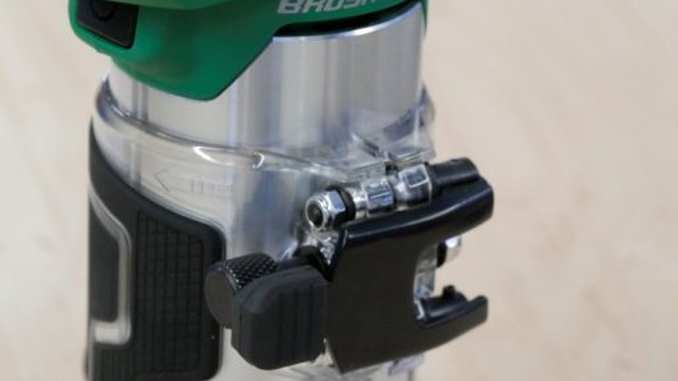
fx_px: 3523
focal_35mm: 196
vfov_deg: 6.2
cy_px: 262
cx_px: 406
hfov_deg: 11.0
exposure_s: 1/160
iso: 3200
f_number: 5.4
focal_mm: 73
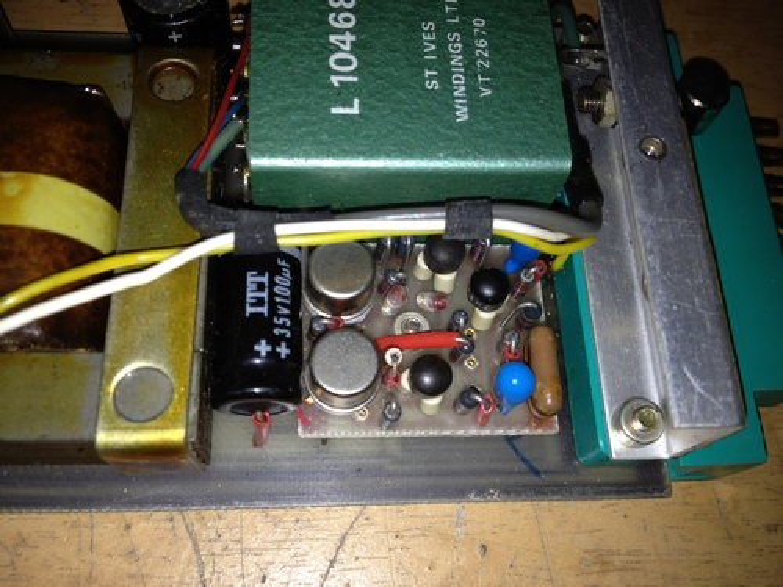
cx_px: 392
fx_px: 792
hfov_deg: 52.6
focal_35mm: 35
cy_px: 294
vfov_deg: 40.7
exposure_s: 1/171
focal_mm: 4.28
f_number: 2.4
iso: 64
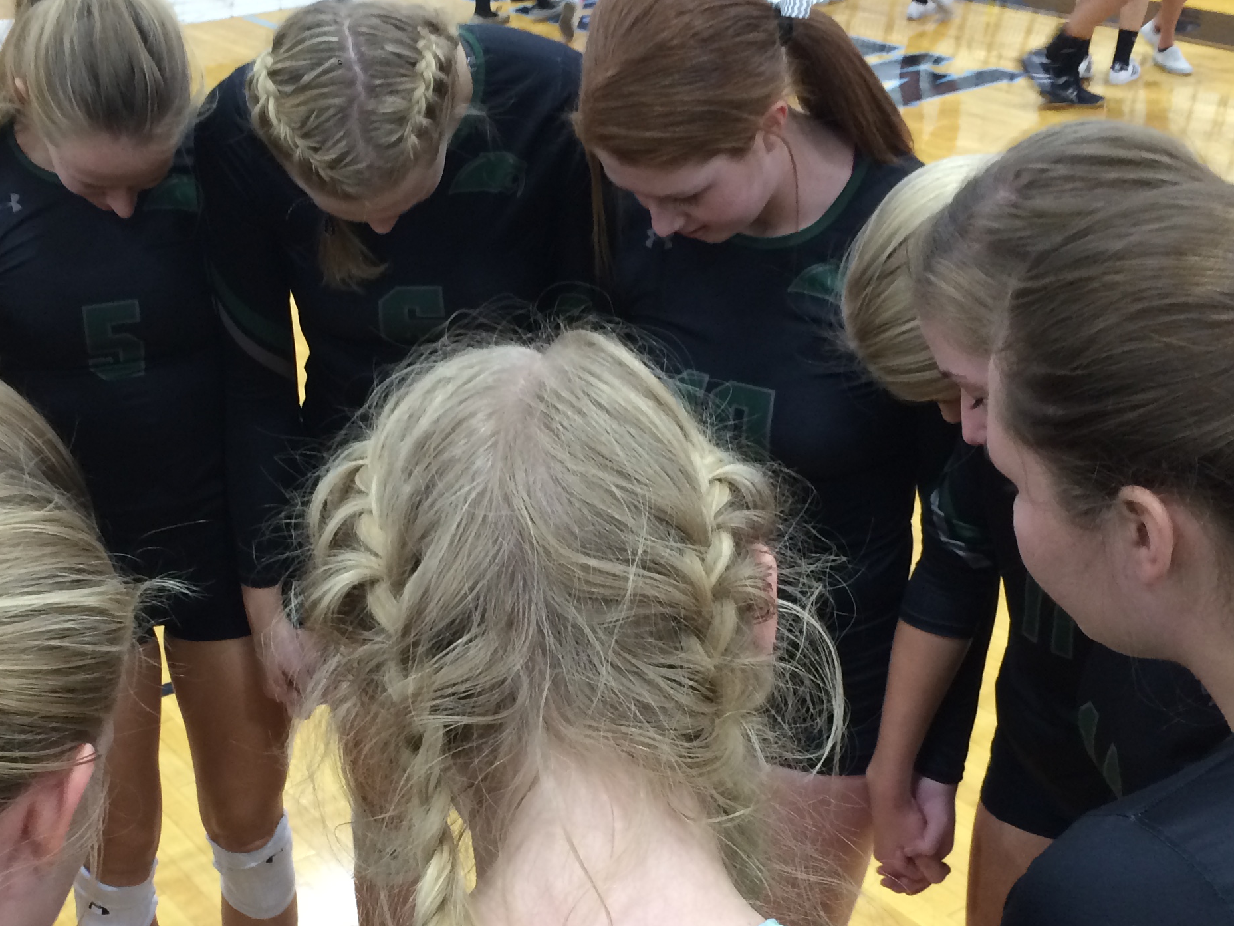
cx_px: 449
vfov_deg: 28.2
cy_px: 668
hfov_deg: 37.2
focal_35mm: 51
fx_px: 1818
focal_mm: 4.15
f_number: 2.2
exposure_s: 1/30
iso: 100
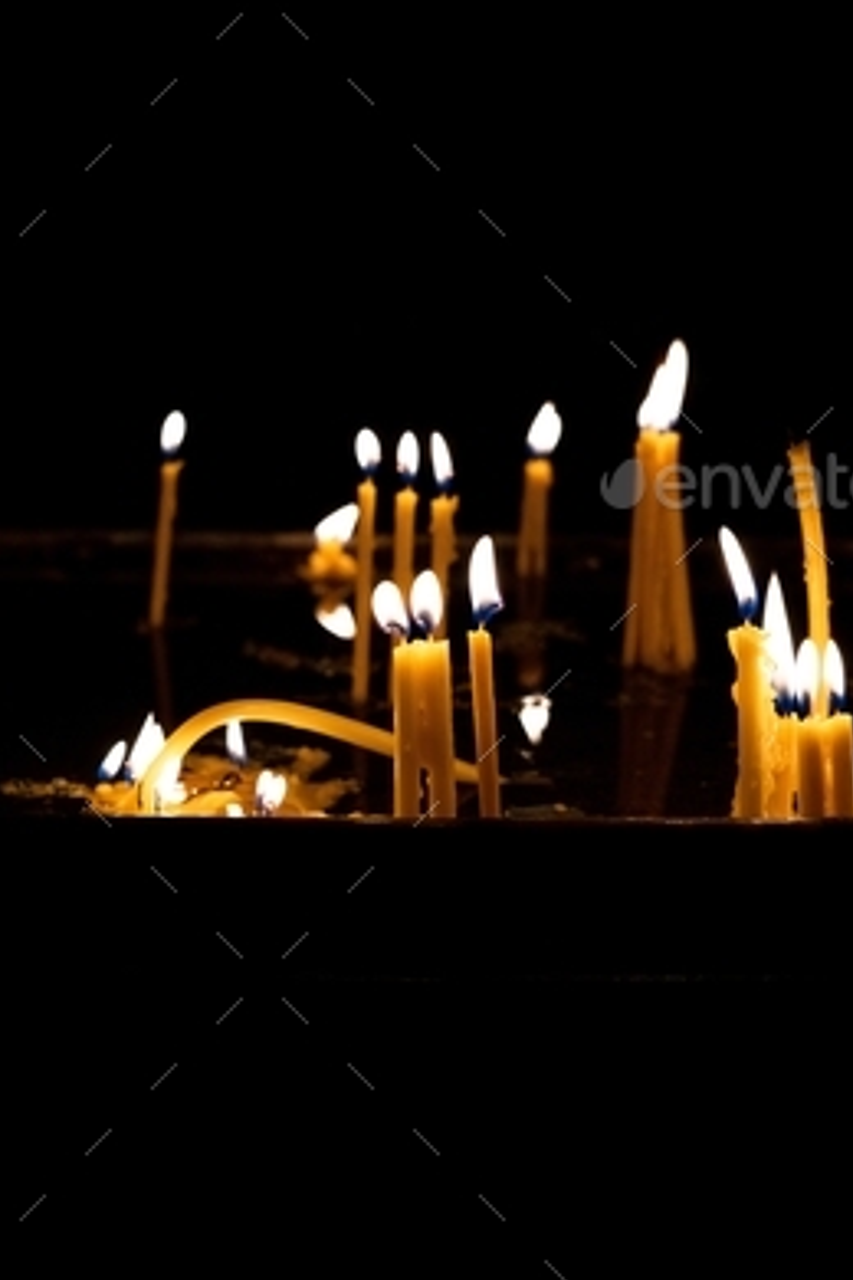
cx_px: 246
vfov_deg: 39.6
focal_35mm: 50
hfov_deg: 26.7
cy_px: 640
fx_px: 1777
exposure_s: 1/320
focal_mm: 33
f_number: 4
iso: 500
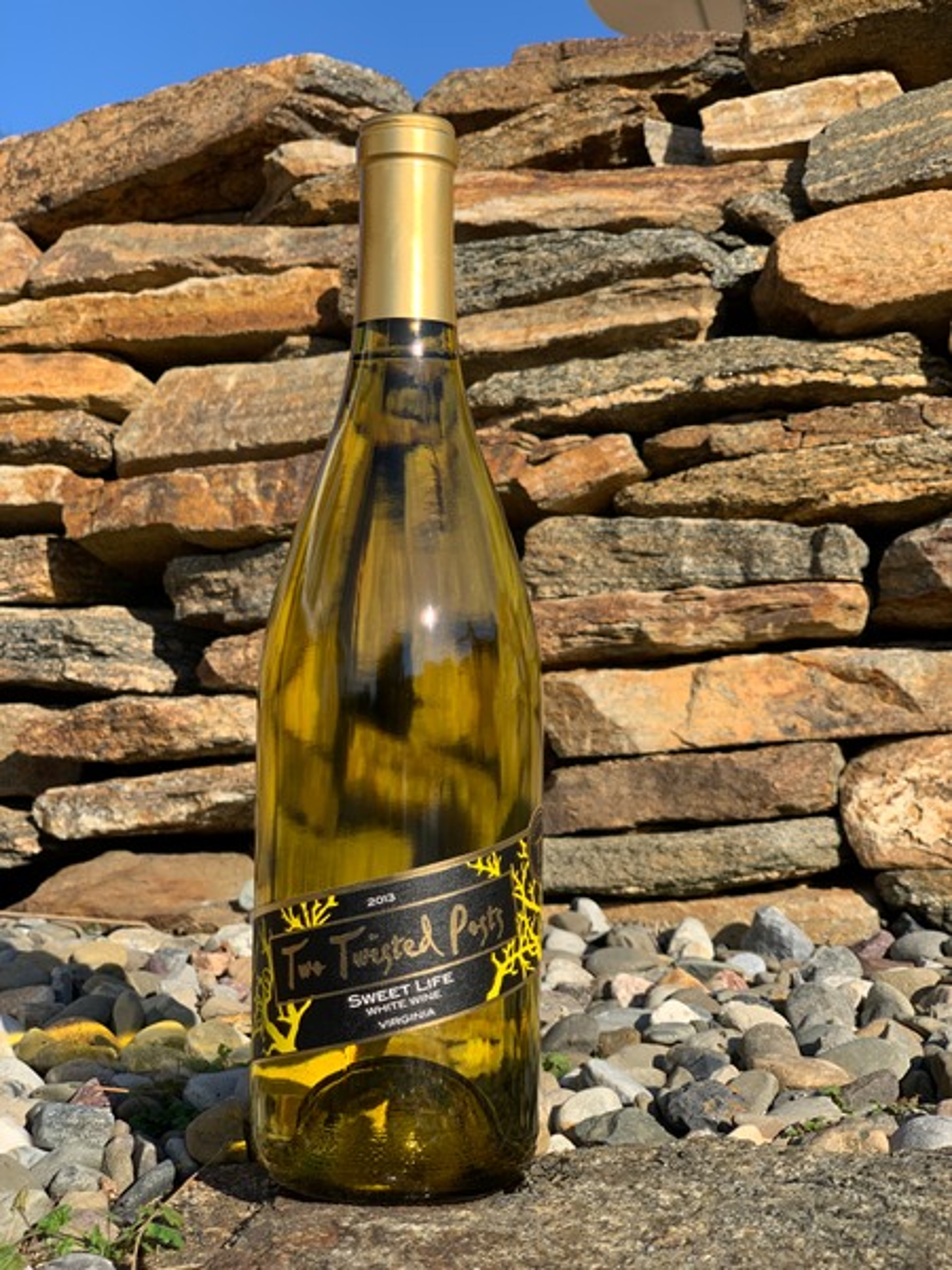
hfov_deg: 28.0
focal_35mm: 52
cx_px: 476
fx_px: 1907
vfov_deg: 36.8
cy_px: 635
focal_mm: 6
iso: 16
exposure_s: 1/685
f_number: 2.4
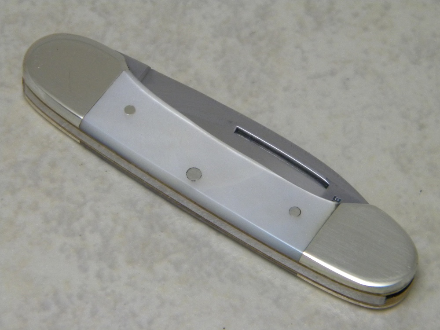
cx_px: 220
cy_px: 165
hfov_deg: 13.3
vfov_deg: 10.0
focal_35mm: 148
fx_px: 1881
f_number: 5
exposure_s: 1/21.3
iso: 400
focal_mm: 26.8
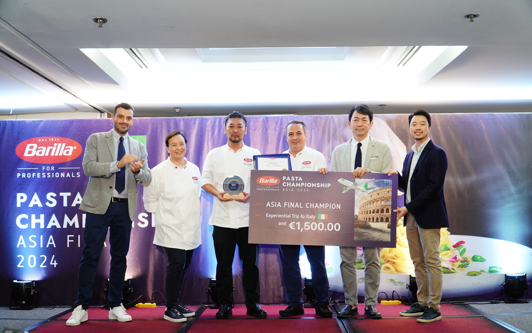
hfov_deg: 47.7
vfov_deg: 30.9
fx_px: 602
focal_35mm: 42
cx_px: 265
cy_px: 173
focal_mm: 27
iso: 500
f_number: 4
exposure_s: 1/100
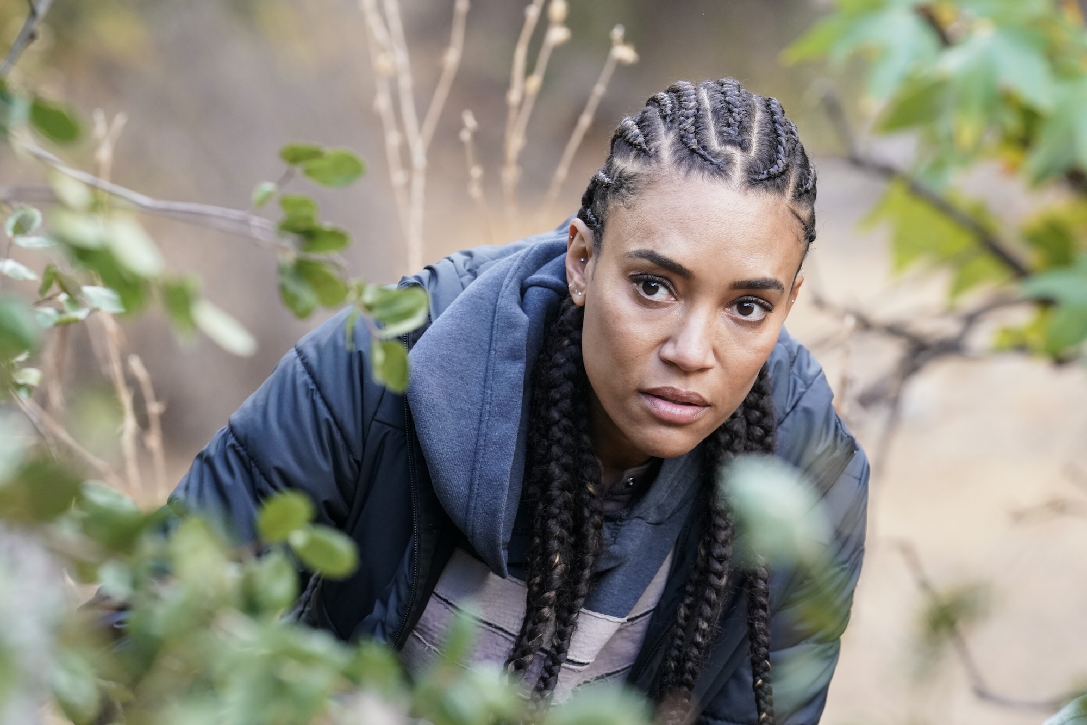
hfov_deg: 10.3
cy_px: 362
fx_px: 6038
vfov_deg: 6.9
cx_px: 544
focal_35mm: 200
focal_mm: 200
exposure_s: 1/500
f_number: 6.3
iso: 2500
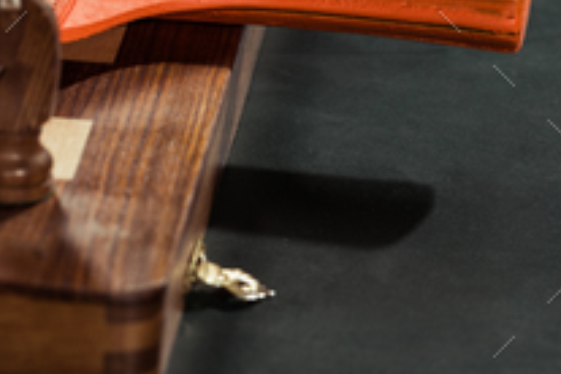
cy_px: -68
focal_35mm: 413
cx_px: -187
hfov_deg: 5.0
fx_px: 6435
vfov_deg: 3.3
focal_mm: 145
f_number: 6.3
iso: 100
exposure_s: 1/200
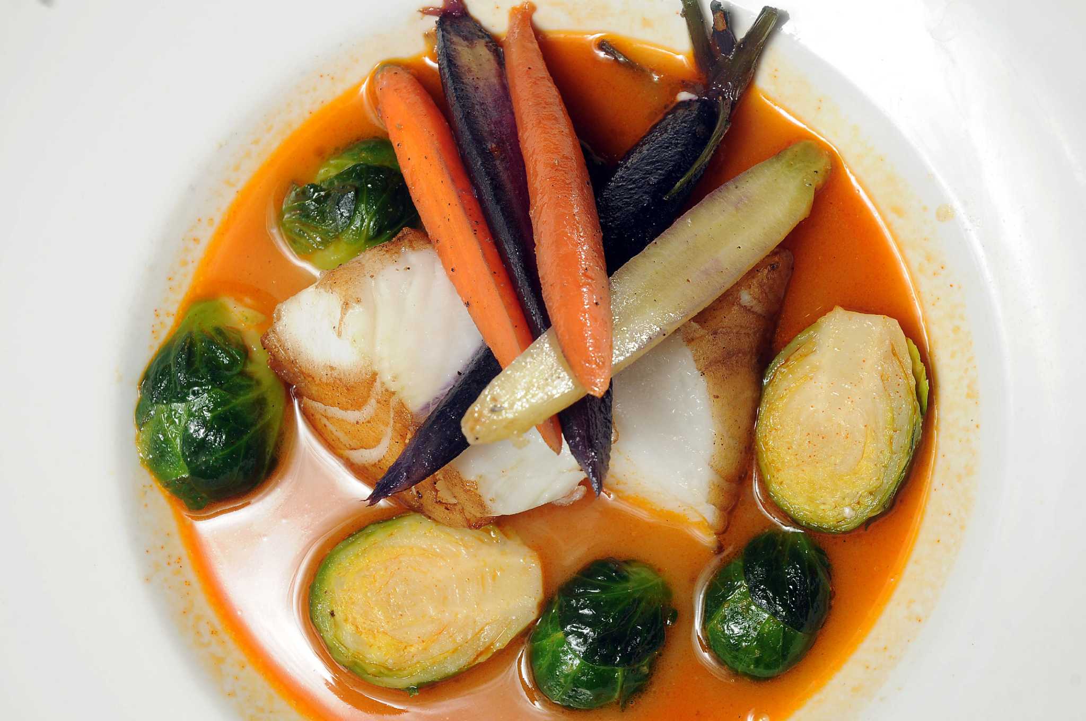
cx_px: 543
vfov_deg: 16.5
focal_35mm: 82
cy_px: 360
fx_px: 2486
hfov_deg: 24.6
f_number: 10
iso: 400
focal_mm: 55
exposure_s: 1/250
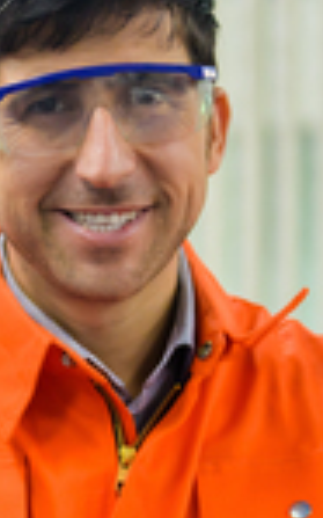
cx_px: 163
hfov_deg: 6.5
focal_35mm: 202
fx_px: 2848
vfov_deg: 10.3
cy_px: 513
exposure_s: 1/320
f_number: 1.8
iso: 1000
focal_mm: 50
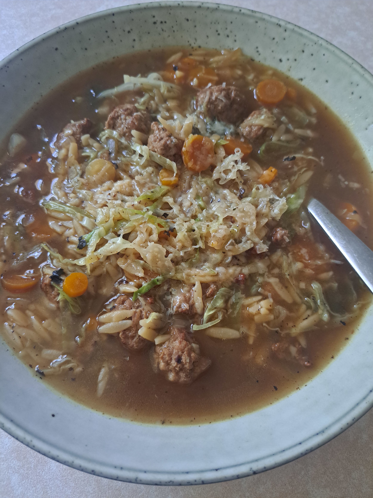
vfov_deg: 71.6
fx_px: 345
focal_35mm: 24
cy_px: 249
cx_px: 186
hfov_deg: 56.8
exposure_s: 1/25
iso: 400
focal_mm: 5.23
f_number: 1.8
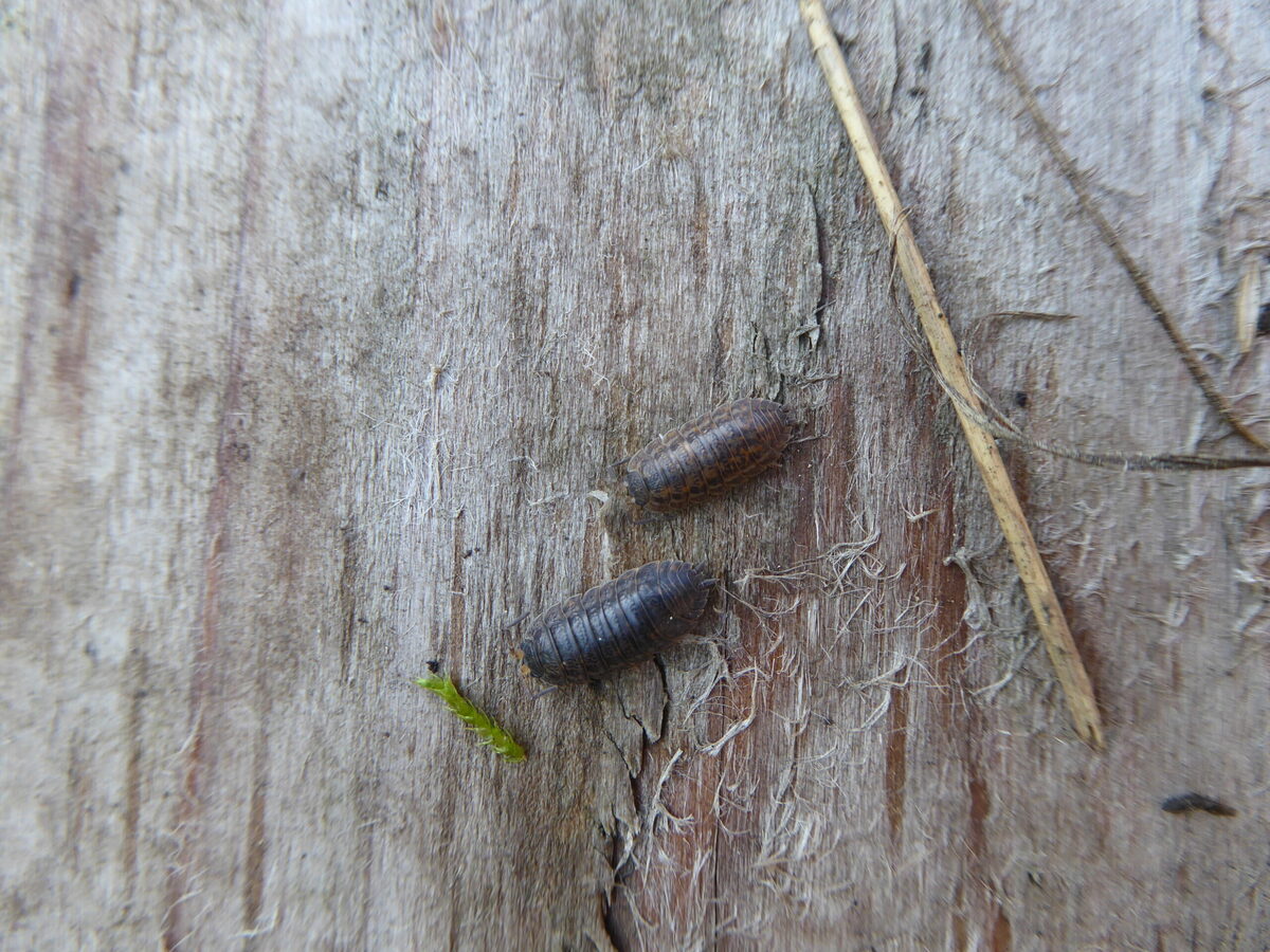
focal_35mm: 25
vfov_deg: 54.9
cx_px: 635
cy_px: 476
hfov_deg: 69.4
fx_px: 917
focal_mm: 4.3
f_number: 3.3
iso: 80
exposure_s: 1/80
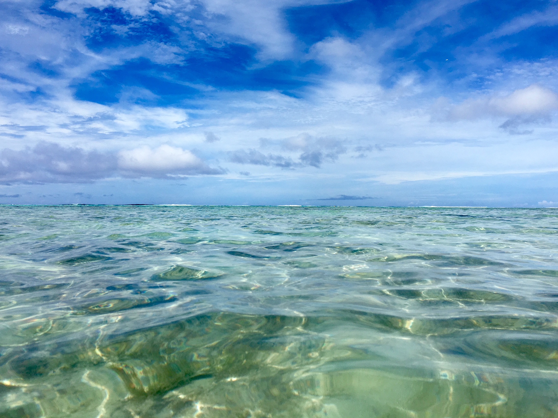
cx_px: 268
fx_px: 516
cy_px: 188
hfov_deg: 56.8
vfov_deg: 44.1
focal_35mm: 32
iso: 25
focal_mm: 4.15
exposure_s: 1/3846
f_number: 2.2
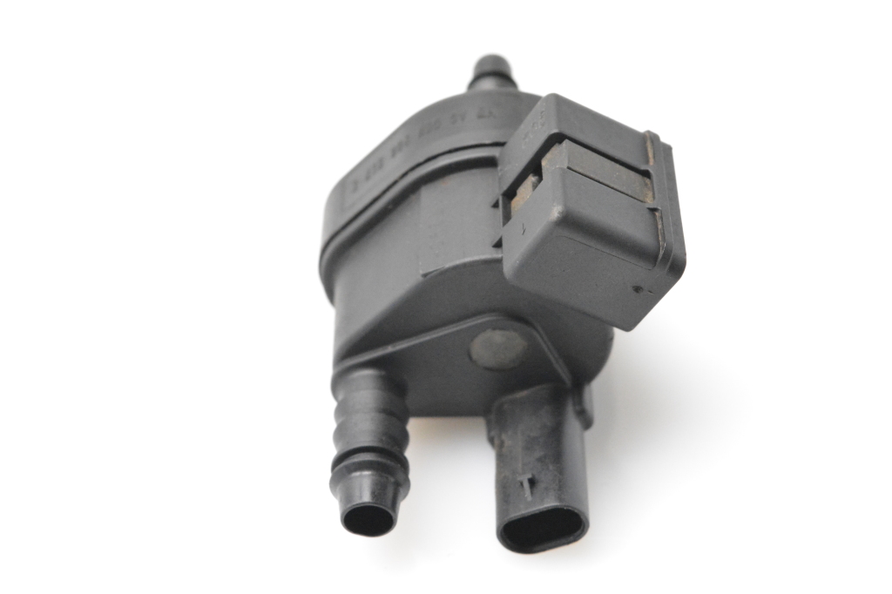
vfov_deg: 16.5
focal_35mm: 82
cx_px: 446
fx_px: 2043
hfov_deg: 24.6
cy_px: 297
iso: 6400
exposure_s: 1/320
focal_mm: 55
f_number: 9
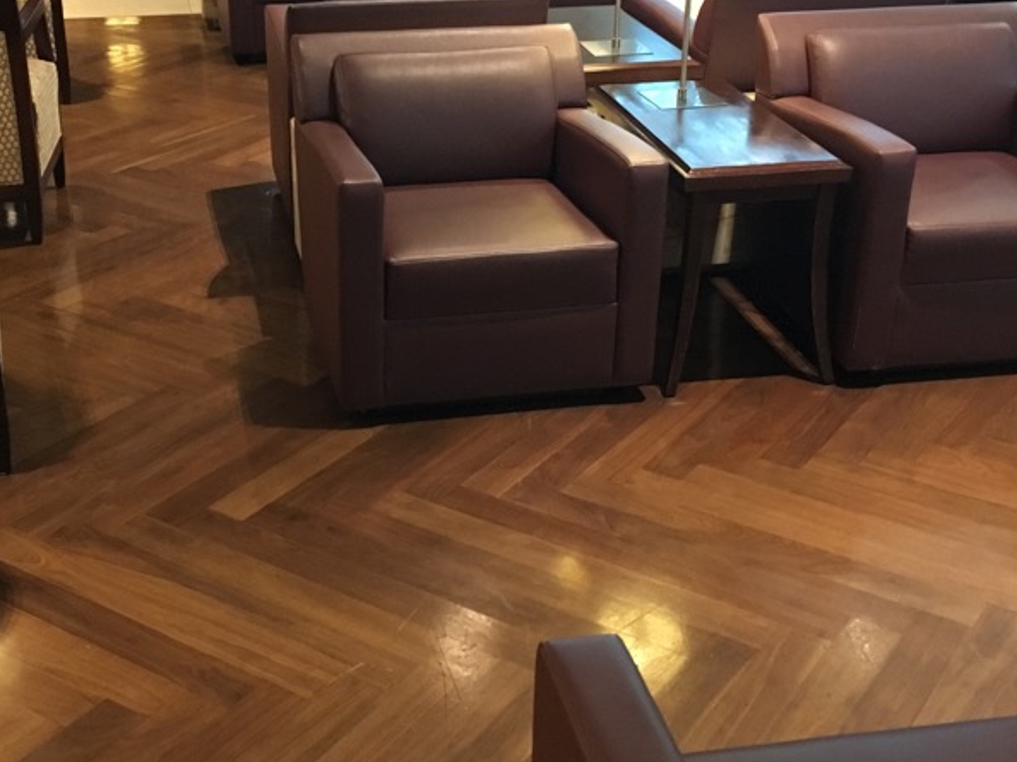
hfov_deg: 38.1
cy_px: 375
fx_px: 1468
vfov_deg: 29.1
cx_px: 409
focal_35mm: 50
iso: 320
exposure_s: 1/17
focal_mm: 4.15
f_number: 2.2
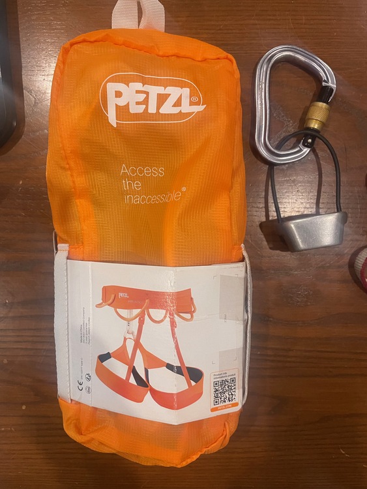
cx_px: 184
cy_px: 244
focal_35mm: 26
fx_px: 367
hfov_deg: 53.1
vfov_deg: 67.3
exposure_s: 1/60
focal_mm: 4.2
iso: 400
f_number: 1.6
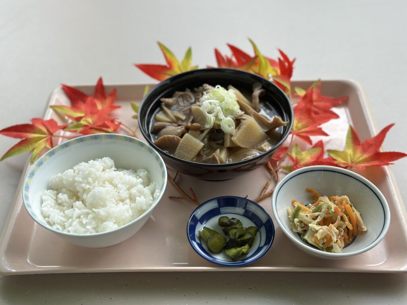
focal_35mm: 48
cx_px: 204
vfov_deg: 30.3
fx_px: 564
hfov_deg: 39.7
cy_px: 152
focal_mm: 6.86
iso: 80
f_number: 1.78
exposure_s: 1/1783
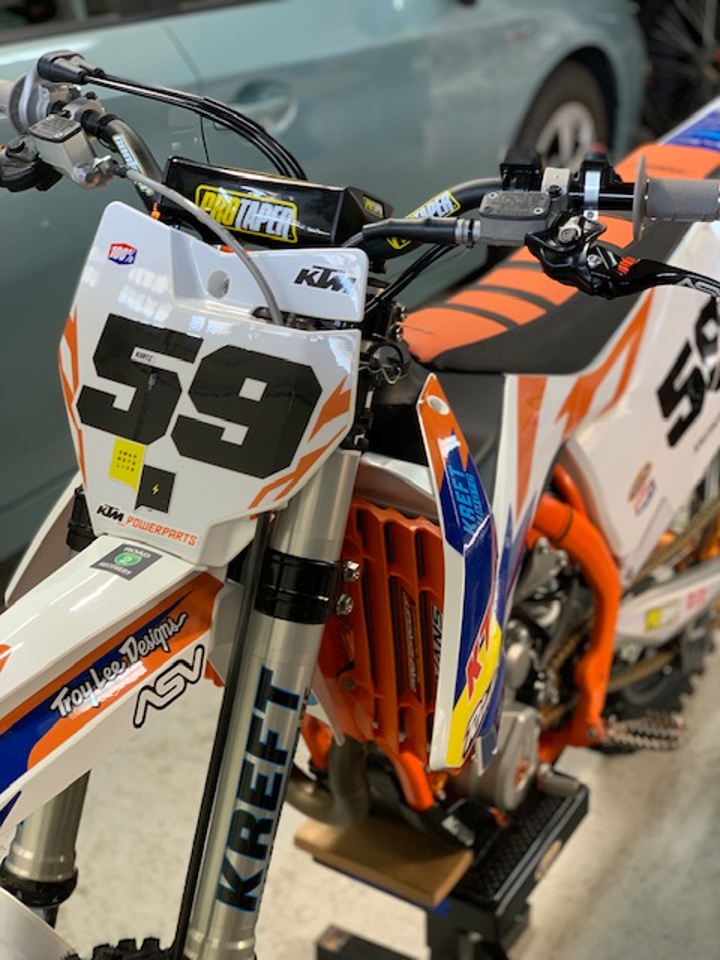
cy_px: 480
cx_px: 360
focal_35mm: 52
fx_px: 1442
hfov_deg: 28.0
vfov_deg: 36.8
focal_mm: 6
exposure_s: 1/60
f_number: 2.4
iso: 125
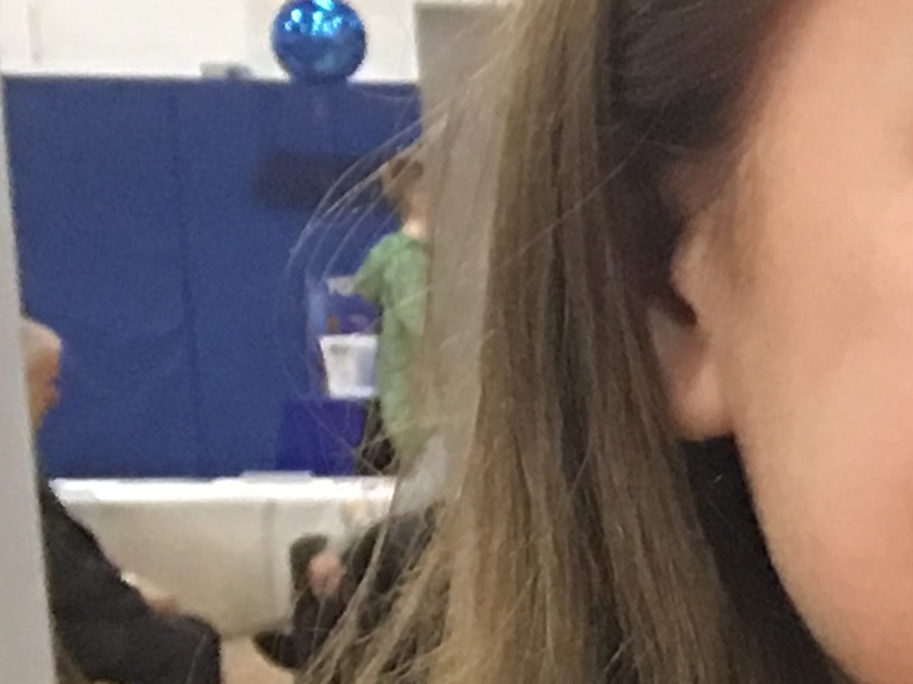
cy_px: 1280
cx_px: 2529
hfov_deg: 8.9
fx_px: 5038
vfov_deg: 7.5
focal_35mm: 191
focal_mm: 4.15
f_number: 2.2
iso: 80
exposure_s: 1/10
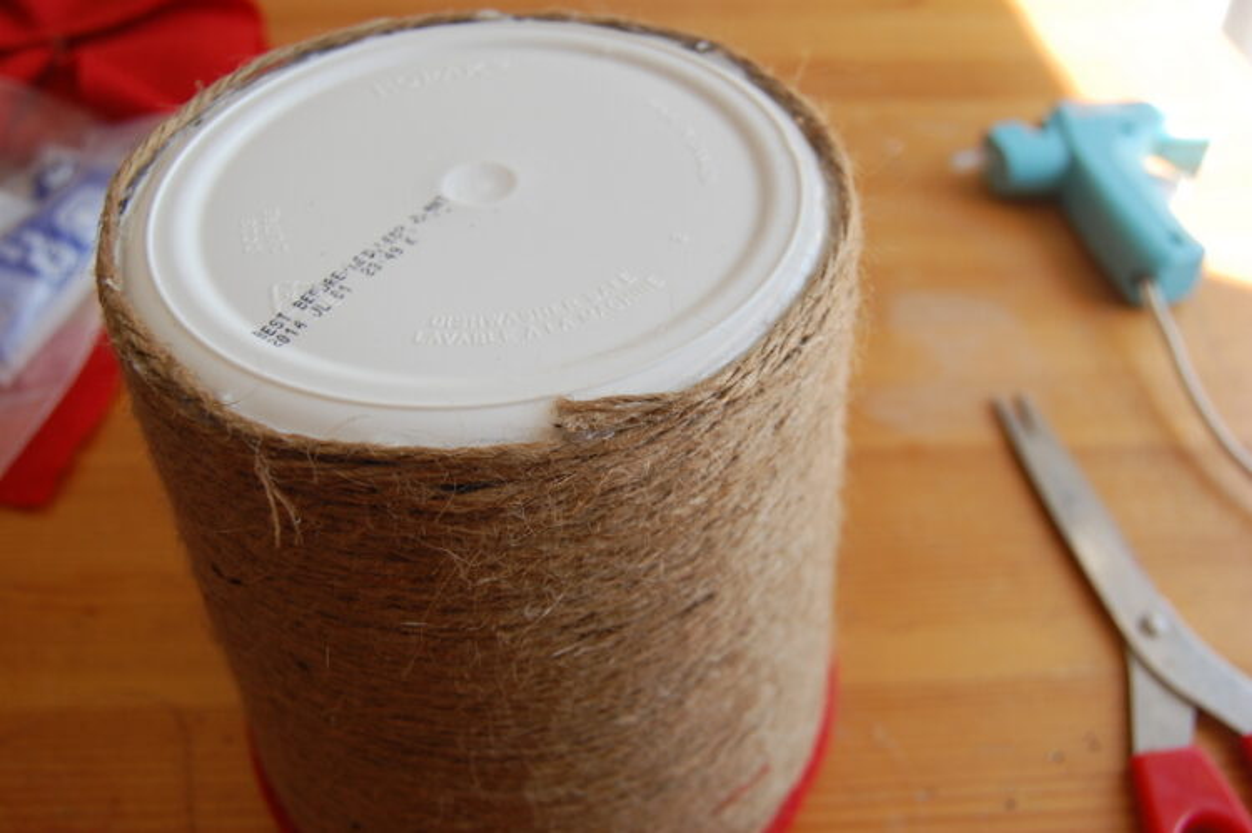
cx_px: 626
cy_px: 416
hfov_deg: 57.3
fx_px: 1147
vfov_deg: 39.9
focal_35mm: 33
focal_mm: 22
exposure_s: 1/125
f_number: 5.6
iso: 250
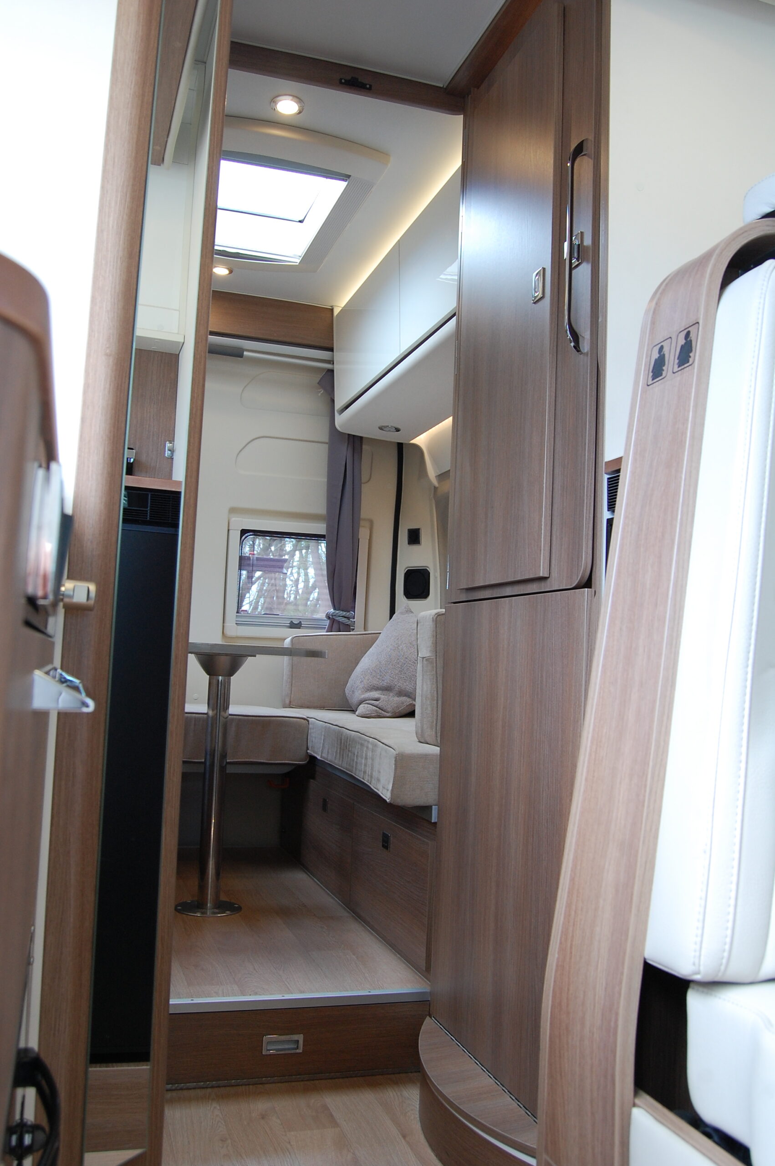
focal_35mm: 30
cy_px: 583
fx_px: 971
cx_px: 388
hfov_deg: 43.5
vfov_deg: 62.0
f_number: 7.1
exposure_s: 1/30
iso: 450
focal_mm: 20
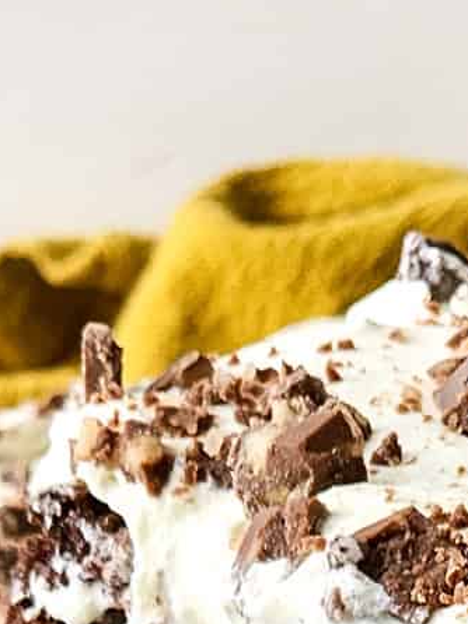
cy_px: 976
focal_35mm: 248
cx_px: 276
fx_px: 4468
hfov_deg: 6.0
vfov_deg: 7.8
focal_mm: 7.9
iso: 50
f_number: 2.4
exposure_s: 1/120
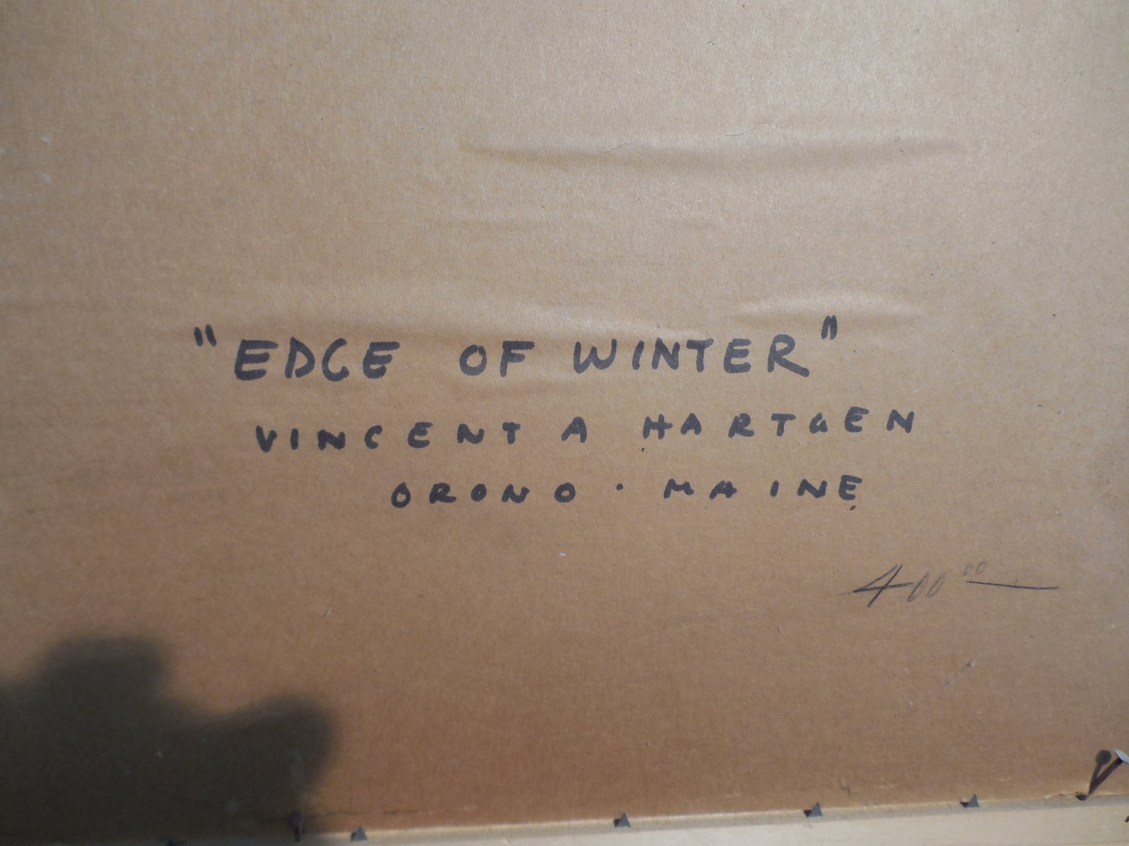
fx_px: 815
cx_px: 564
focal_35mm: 25
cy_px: 423
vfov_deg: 54.9
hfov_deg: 69.4
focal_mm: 4.5
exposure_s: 1/30
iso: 180
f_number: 3.3
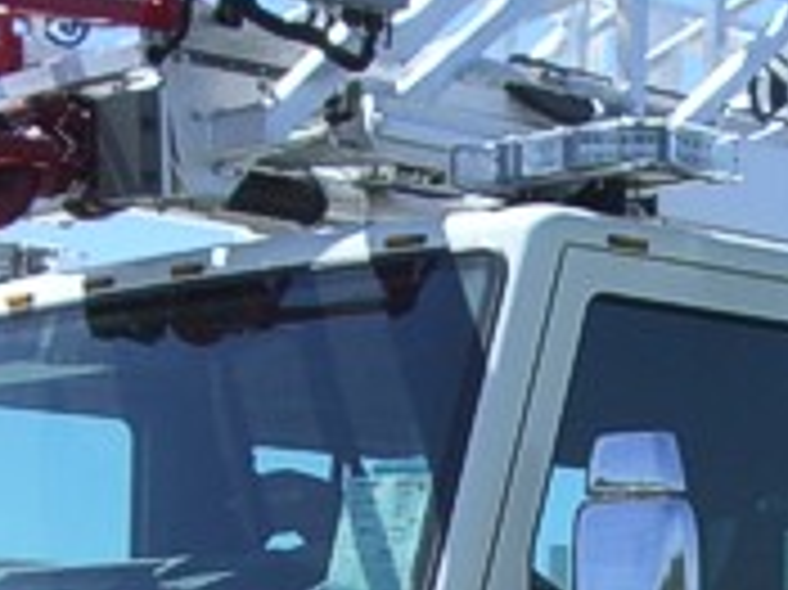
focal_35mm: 163
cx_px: 923
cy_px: 923
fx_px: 3708
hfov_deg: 11.9
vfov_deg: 8.8
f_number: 4.3
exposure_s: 1/400
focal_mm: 6.2
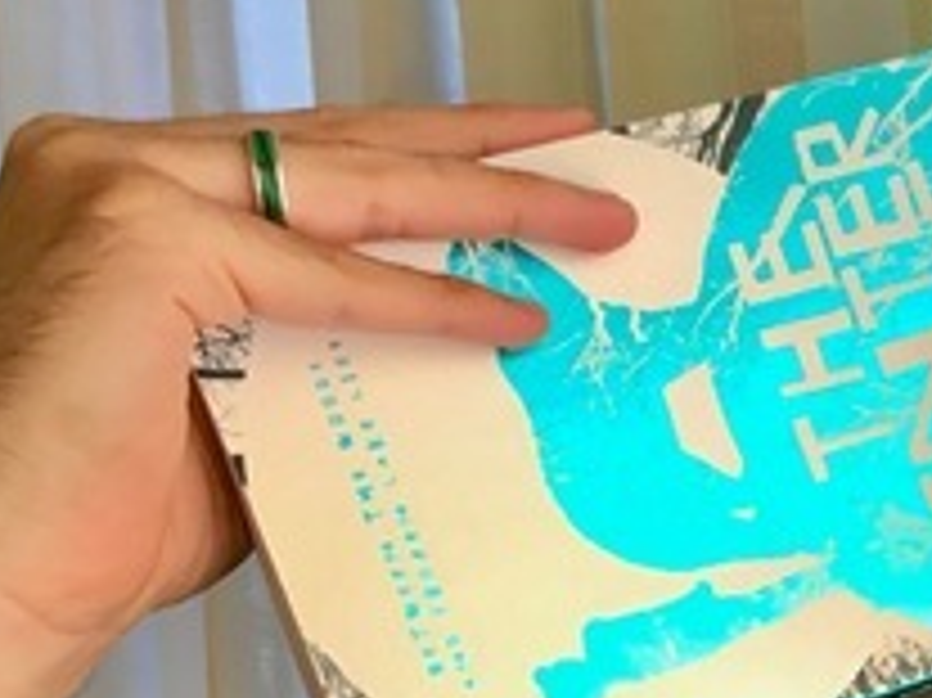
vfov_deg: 14.3
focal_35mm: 98
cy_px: 952
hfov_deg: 18.7
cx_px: 1198
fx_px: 2637
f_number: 2.2
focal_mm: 4.15
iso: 50
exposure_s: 1/33
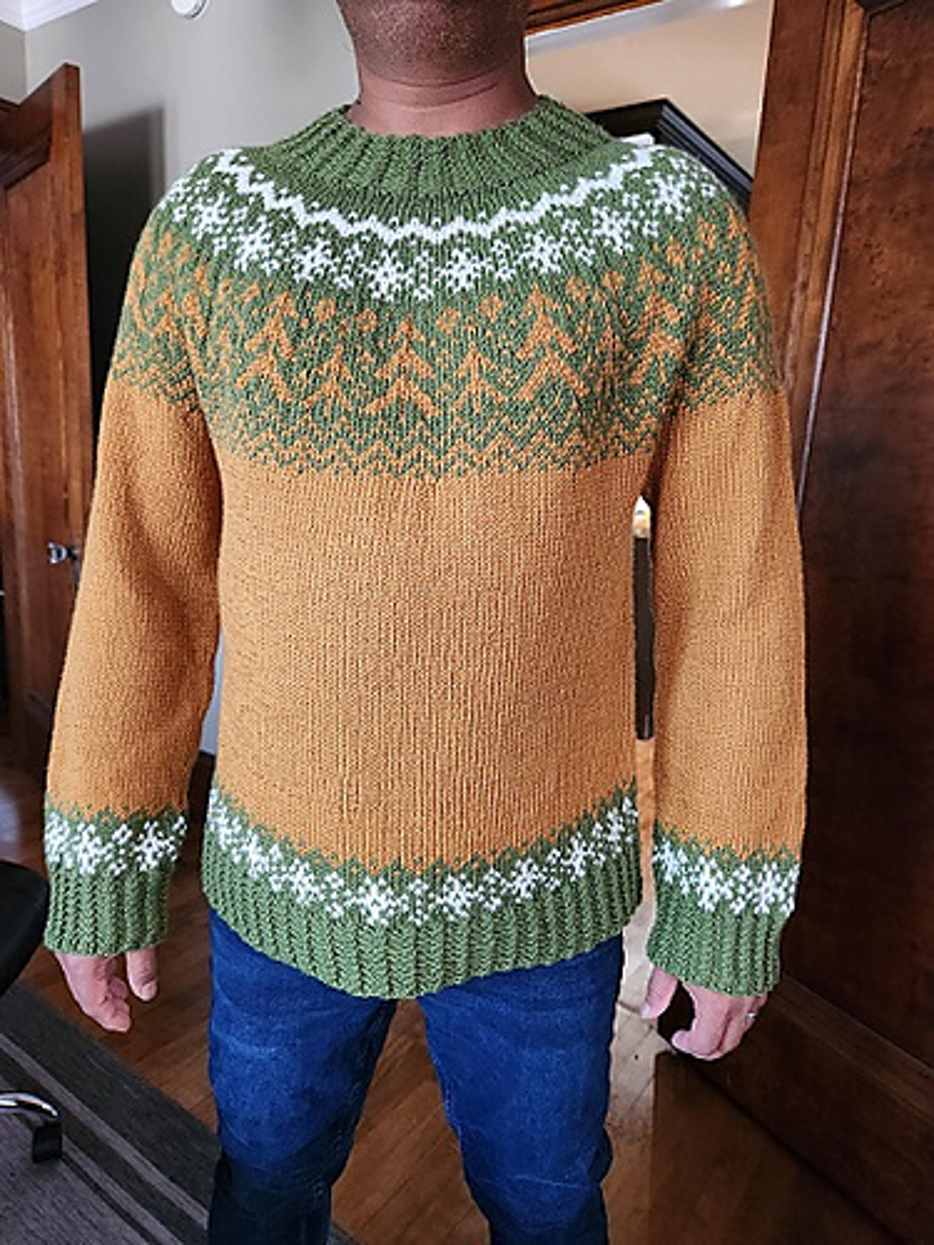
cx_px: 467
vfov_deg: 73.9
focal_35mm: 23
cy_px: 622
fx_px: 827
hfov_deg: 58.9
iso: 640
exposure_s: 1/33
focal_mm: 5.4
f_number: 1.8
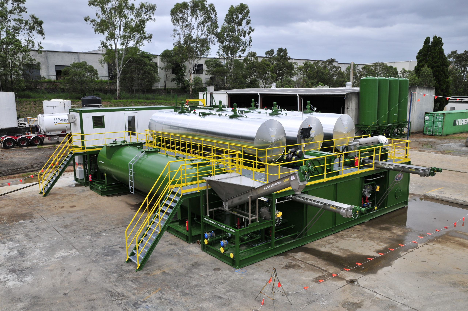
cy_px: 156
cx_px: 234
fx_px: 390
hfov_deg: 62.0
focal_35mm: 30
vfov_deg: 43.5
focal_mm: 20
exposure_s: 1/320
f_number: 9
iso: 200
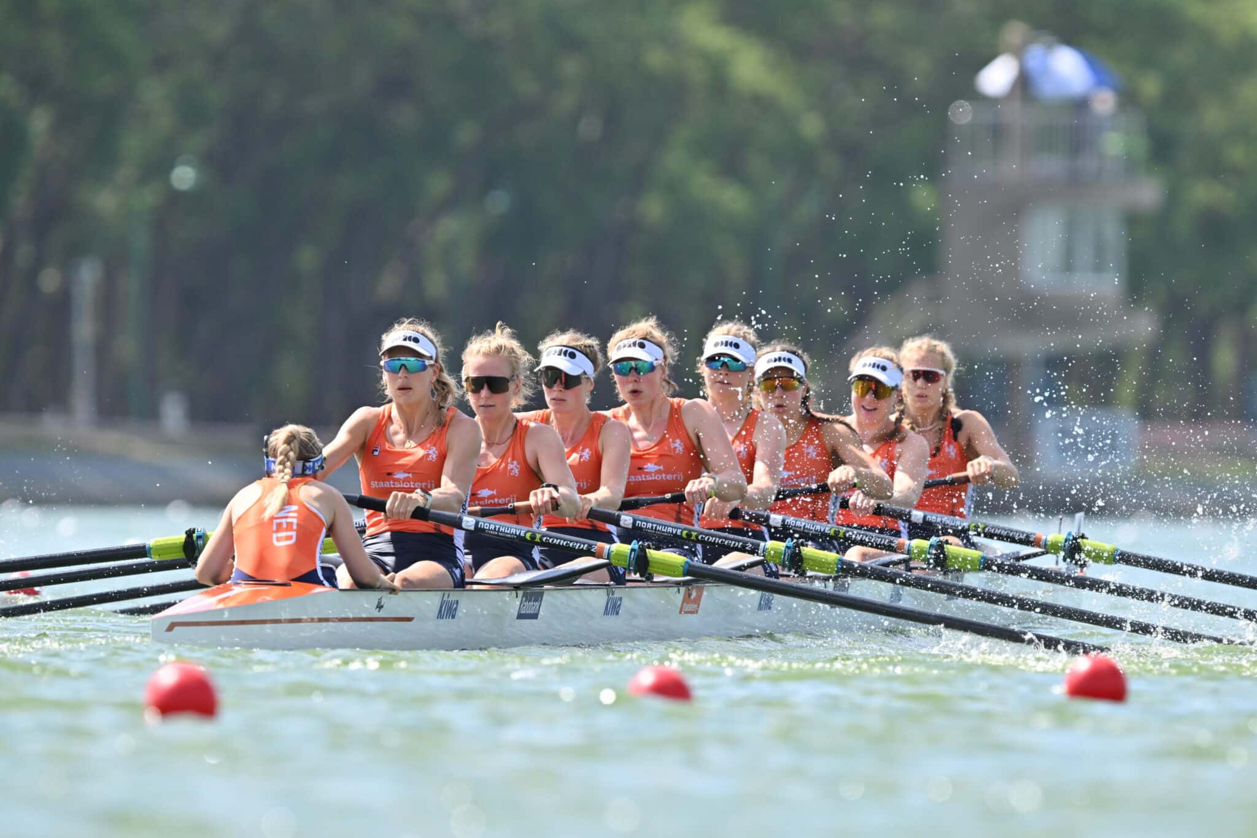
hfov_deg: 2.5
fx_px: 29326
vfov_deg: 1.6
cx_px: 628
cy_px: 419
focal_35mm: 840
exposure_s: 1/1250
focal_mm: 840
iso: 640
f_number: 9
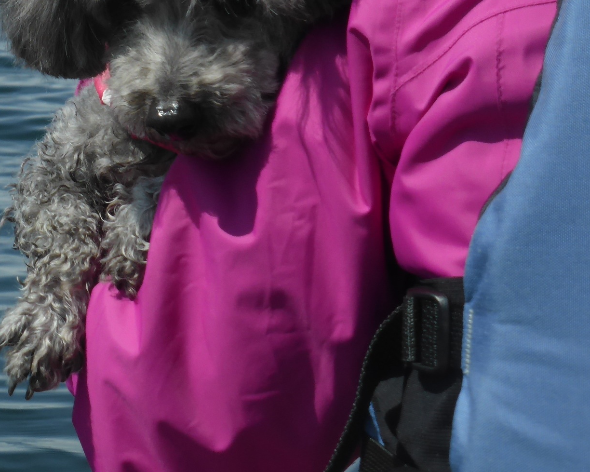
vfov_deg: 7.8
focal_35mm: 198
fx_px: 3457
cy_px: 69
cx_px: 5
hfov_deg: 9.7
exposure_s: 1/800
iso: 100
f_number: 5.2
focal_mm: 16.1
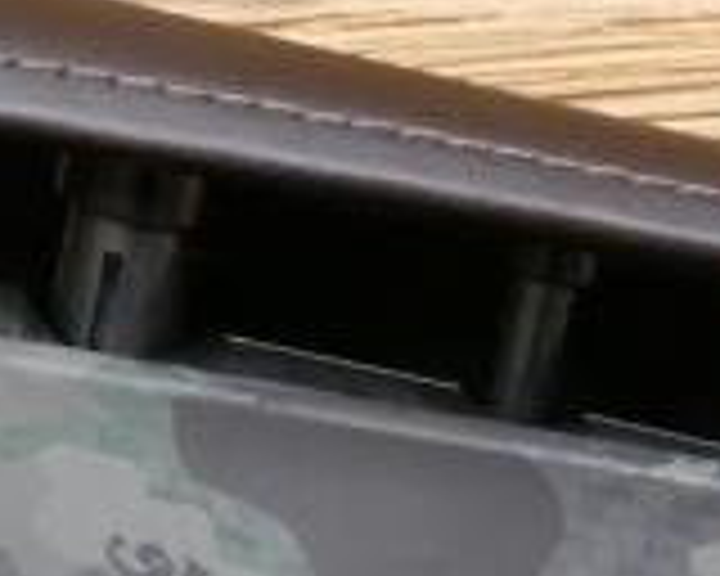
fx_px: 3836
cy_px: 1069
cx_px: 711
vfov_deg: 8.2
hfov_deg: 10.6
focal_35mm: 180
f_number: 3
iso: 1600
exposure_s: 1/80
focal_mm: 10.85
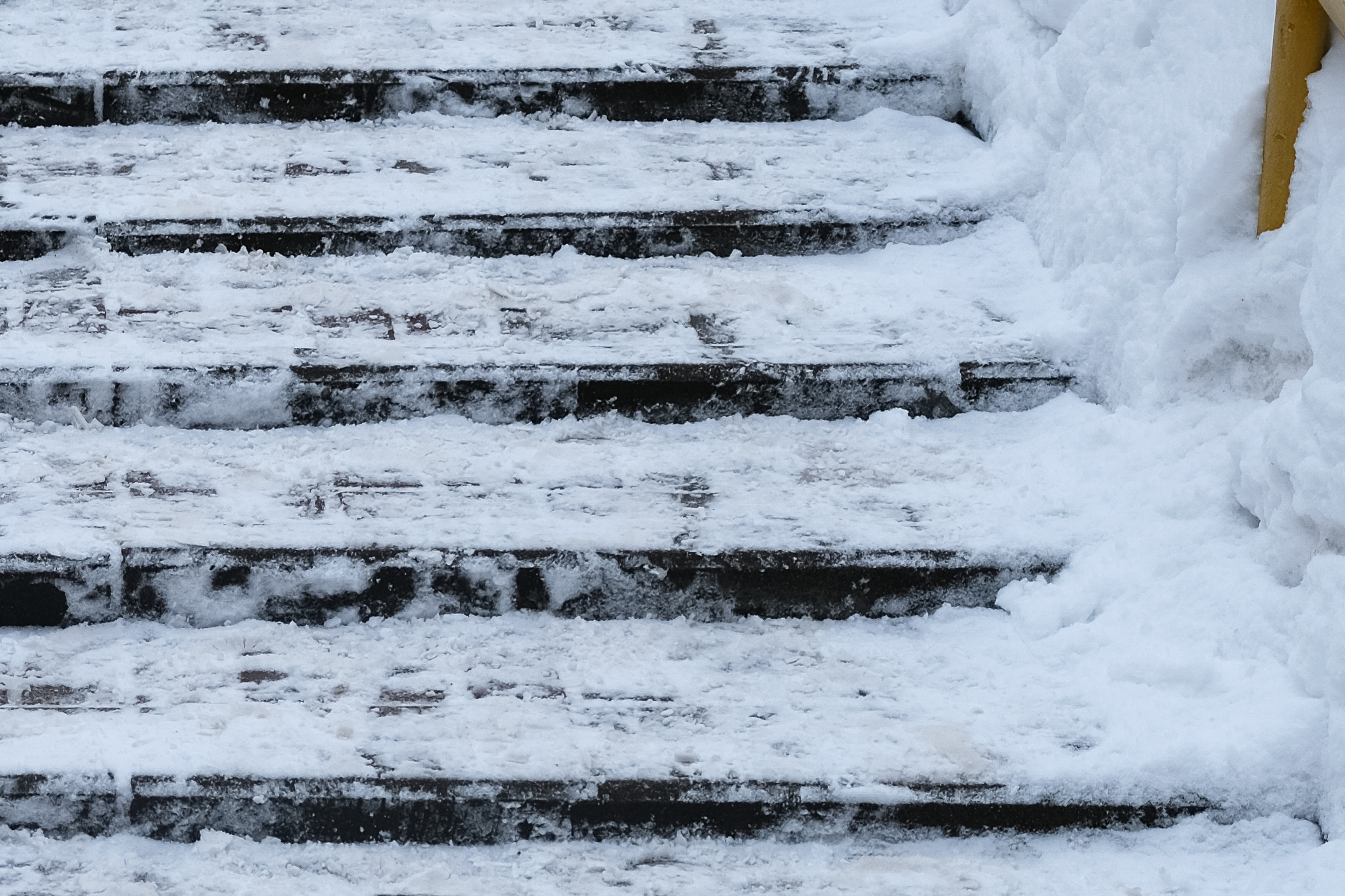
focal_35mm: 112
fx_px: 4184
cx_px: 25
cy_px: 623
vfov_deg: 12.2
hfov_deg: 17.9
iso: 160
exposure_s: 1/250
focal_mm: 27.7
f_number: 4
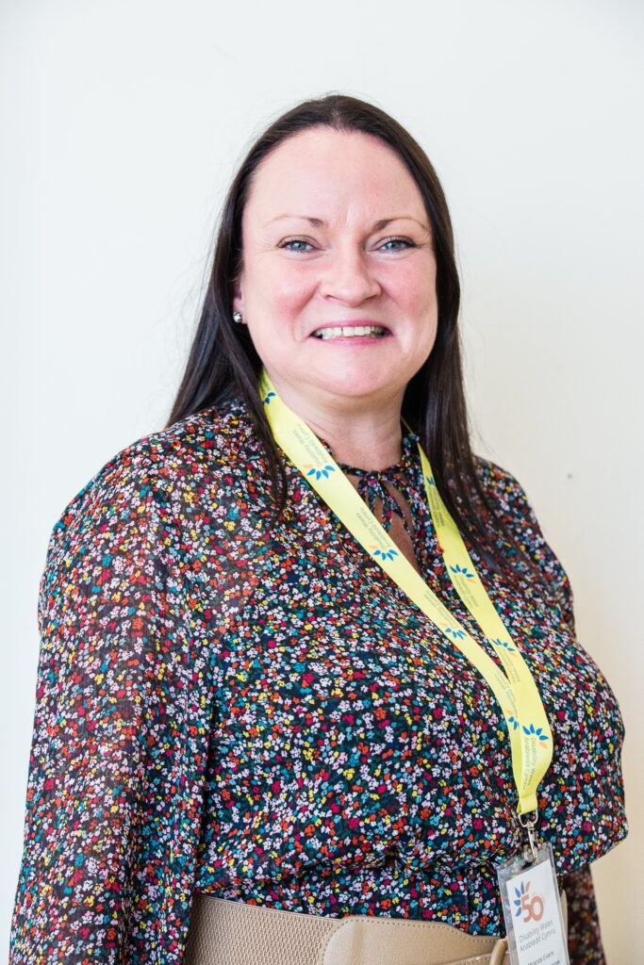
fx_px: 2816
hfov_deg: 13.0
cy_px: 482
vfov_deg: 19.5
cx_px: 322
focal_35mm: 105
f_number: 5.6
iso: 1600
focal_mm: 105
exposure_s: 1/80
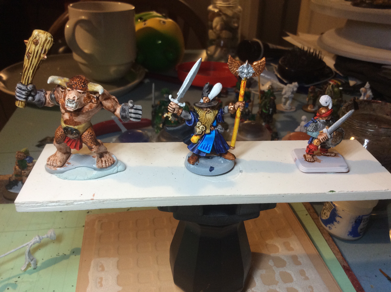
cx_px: 196
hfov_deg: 56.9
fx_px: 361
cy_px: 146
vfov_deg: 44.1
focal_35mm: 32
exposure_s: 1/25
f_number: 2.4
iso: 80
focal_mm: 3.3
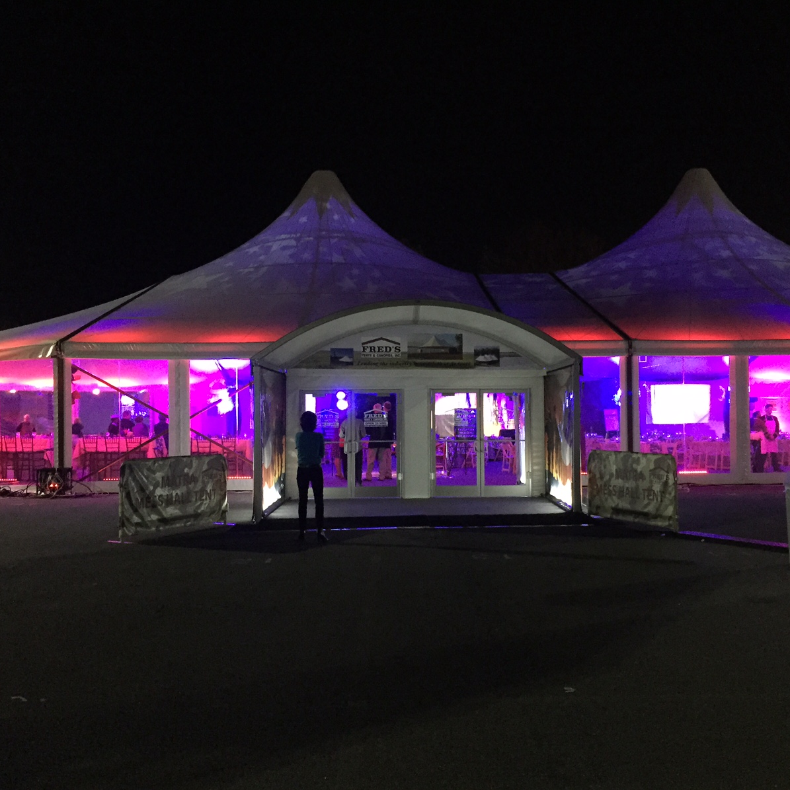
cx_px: 439
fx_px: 904
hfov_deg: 47.1
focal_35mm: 35
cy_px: 402
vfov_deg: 47.2
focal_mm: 4.15
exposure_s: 1/15
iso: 400
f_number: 2.2
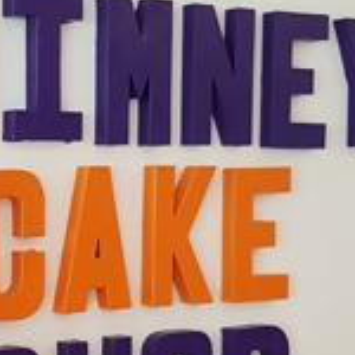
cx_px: -14
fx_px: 1114
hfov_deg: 17.6
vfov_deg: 17.9
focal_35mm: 96
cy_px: 299
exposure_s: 1/50
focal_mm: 4.2
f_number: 1.7
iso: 100
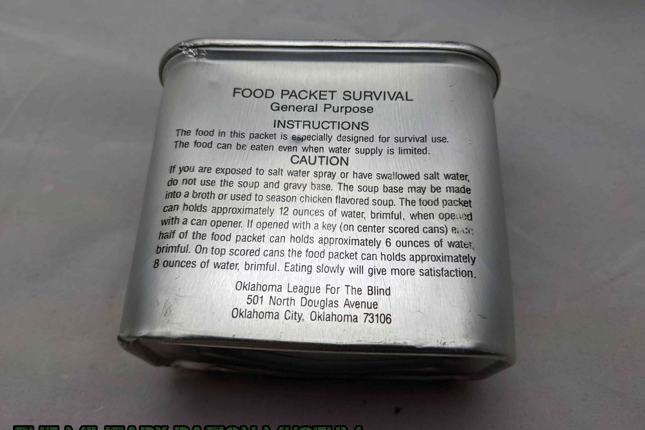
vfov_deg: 44.9
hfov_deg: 63.6
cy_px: 203
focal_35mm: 29
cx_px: 331
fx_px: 520
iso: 58
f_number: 1.73
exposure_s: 1/252
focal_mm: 4.38
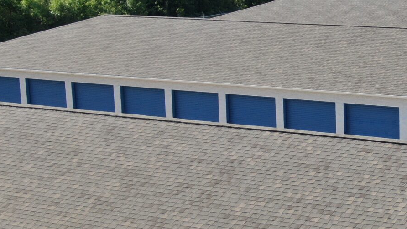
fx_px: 1025
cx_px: 421
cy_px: 139
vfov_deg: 12.7
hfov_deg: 21.5
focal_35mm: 95
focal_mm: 6.48
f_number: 3.4
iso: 100
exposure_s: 1/500
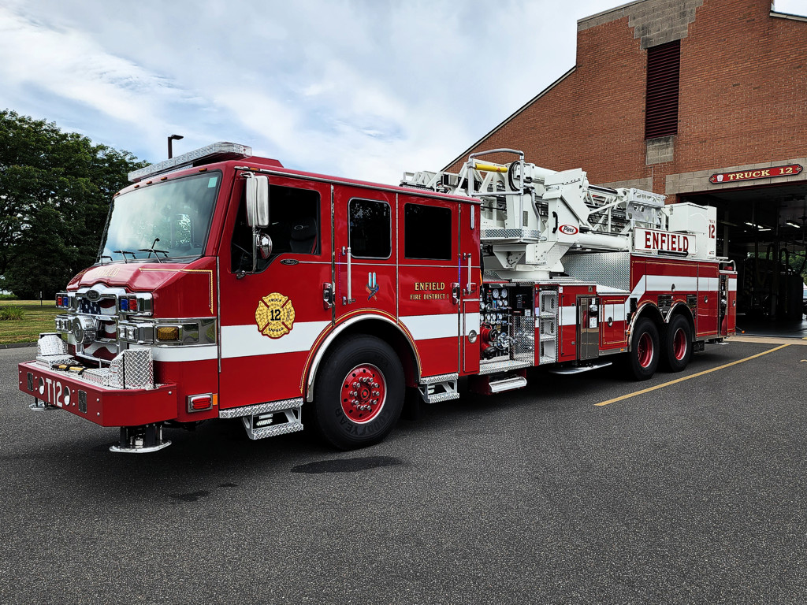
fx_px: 536
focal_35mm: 23
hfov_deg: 73.9
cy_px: 302
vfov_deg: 58.9
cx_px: 404
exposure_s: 1/638
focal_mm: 6.4
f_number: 1.8
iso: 12
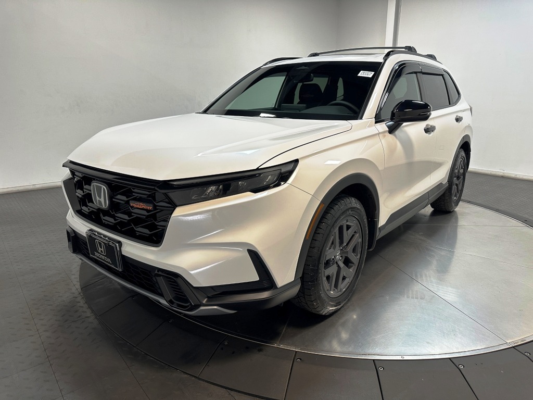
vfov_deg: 56.8
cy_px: 200
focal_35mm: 24
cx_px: 266
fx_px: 370
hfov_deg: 71.6
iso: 160
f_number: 1.78
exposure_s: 1/60
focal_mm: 6.86
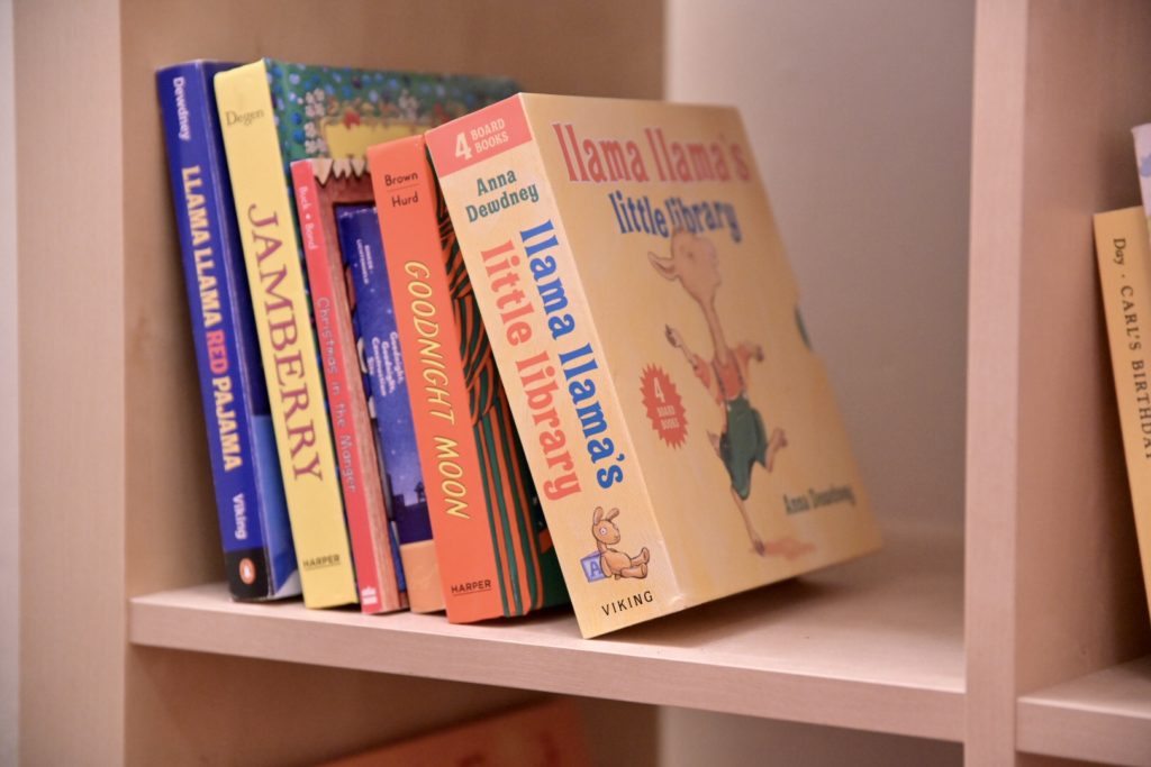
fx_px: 3357
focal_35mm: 105
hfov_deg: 19.5
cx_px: 576
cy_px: 384
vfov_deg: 13.0
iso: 5000
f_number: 4
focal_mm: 105
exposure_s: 1/100
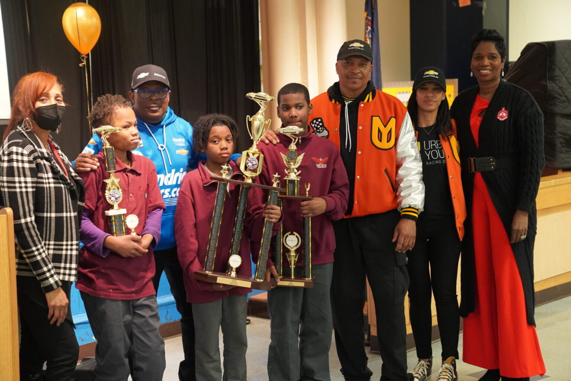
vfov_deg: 21.2
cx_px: 286
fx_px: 1015
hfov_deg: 31.4
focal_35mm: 64
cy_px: 190
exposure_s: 1/160
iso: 5000
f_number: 4
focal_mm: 64
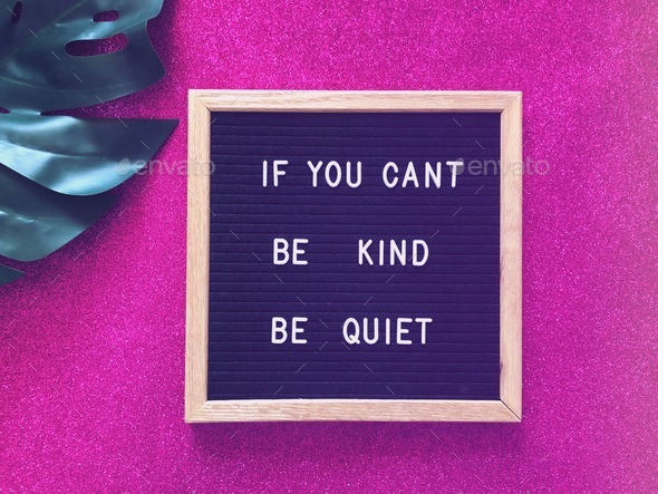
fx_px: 532
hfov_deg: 63.4
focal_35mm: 28
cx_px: 329
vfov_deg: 49.8
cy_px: 247
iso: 100
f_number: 1.8
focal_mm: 3.99
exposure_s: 1/15
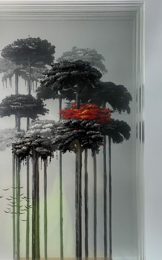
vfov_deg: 24.9
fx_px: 586
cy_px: 158
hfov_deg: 15.7
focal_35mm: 83
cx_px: 55
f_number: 2.2
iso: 80
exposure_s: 1/120
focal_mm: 7.5
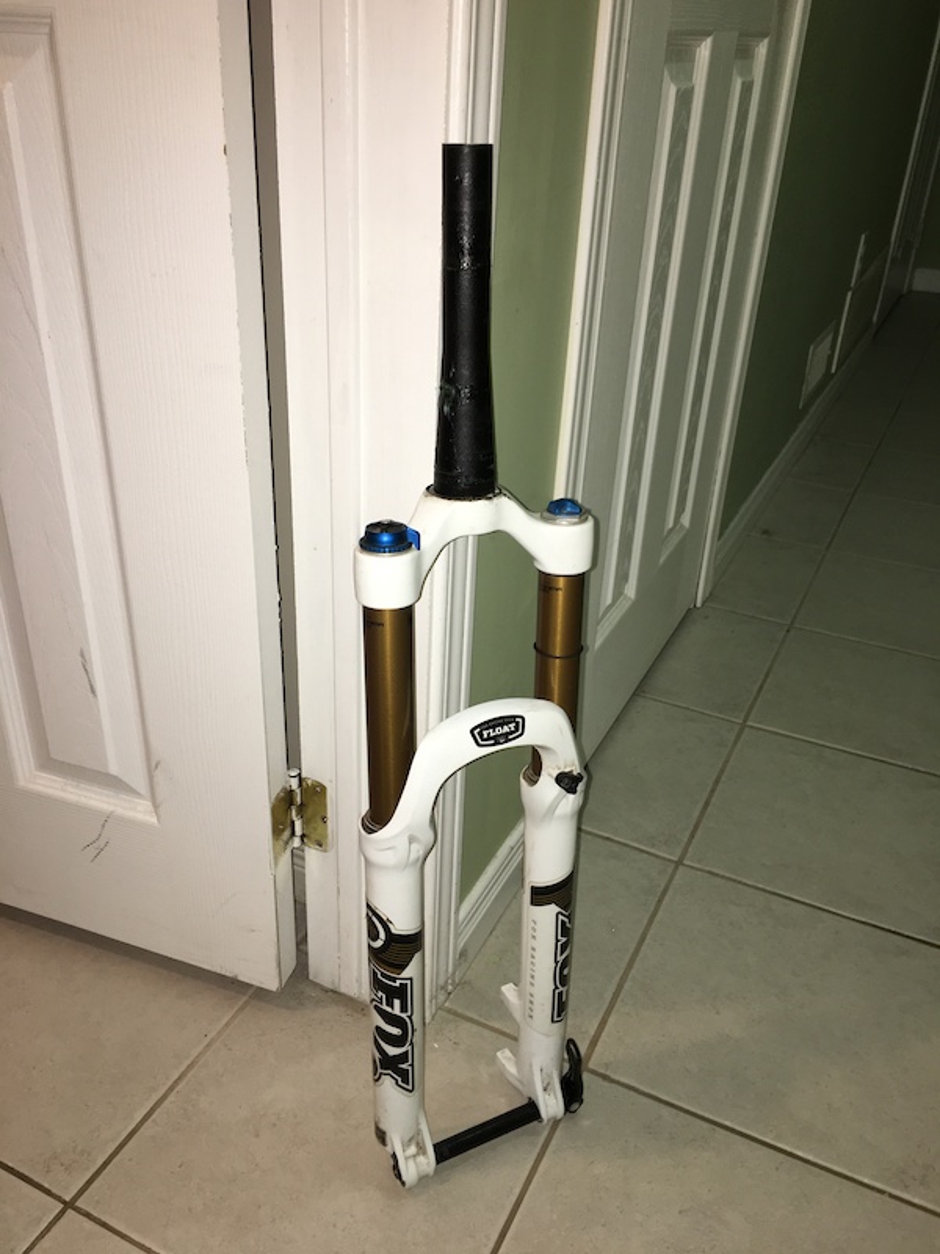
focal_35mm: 29
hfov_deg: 48.2
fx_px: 1050
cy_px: 627
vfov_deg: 61.7
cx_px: 470
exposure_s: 1/20
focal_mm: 4.15
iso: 40
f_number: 2.2
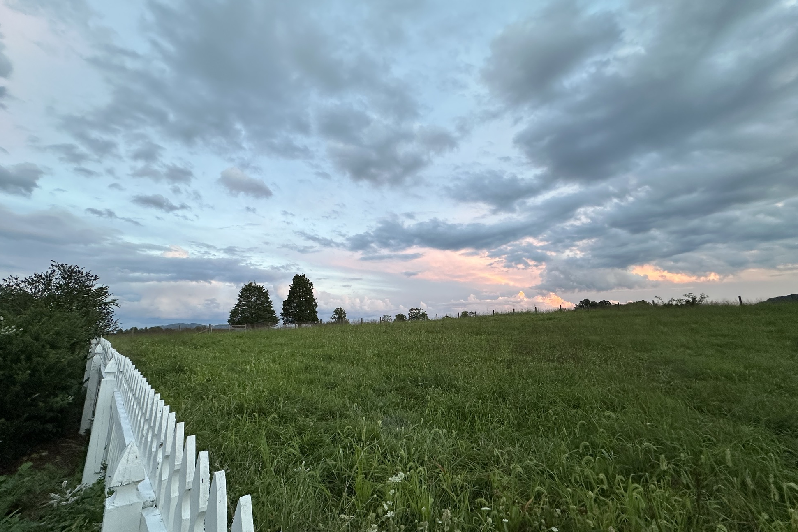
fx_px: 332
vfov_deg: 77.3
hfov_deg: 100.4
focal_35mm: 15
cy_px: 279
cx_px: 388
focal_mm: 2.22
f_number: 2.2
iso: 160
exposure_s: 1/99
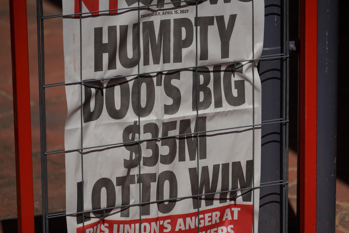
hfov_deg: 8.4
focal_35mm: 246
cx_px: 176
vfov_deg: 5.6
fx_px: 2385
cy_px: 116
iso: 200
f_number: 7.1
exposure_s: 1/2500
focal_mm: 240
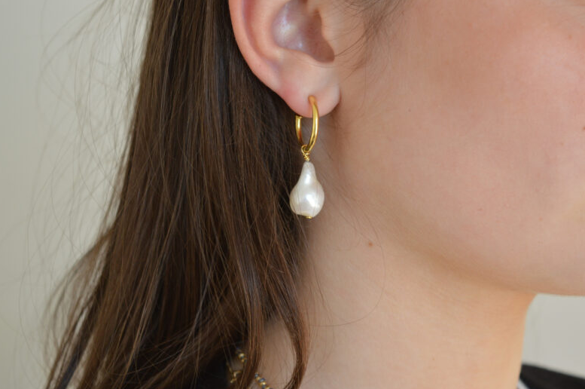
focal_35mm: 96
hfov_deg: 21.4
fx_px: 1551
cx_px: 310
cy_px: 206
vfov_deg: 14.3
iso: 400
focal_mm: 55
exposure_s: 1/50
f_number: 5.6
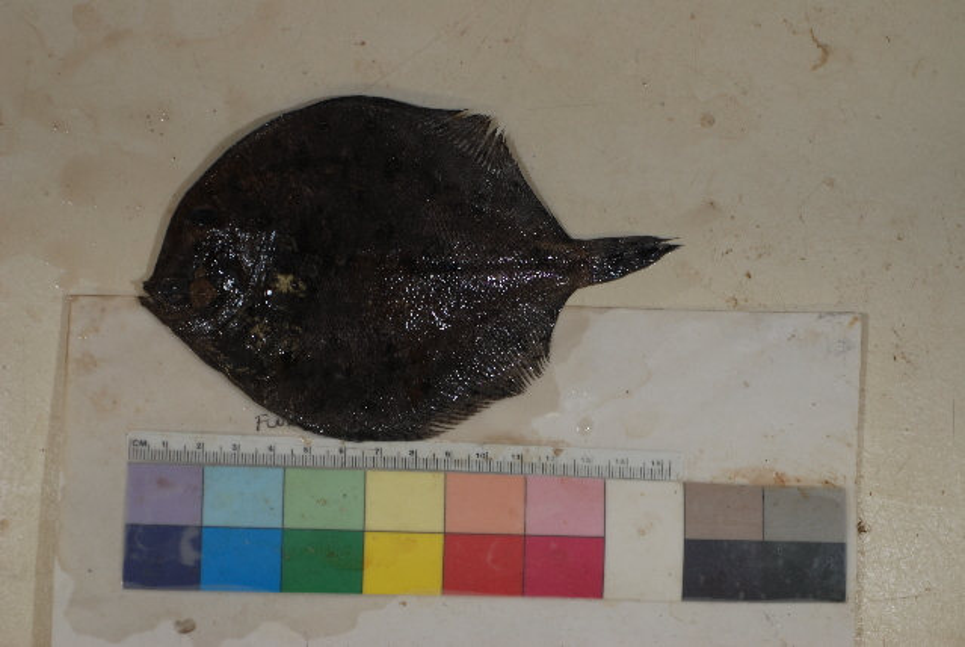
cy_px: 324
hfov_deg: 22.6
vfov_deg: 15.2
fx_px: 2416
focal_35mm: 90
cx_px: 482
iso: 200
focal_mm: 60
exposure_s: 1/60
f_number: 4
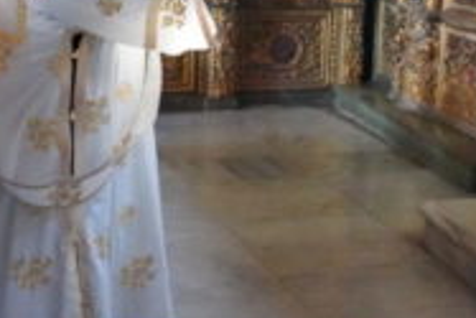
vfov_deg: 17.1
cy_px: -38
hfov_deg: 25.2
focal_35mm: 77
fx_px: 1019
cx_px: 456
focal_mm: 24
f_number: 5.6
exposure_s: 1/60
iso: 32000
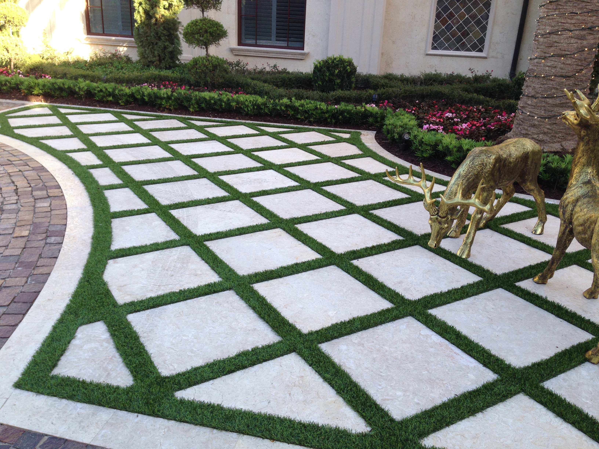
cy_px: 224
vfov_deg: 42.9
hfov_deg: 55.4
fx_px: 571
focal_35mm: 33
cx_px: 300
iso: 50
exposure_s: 1/196
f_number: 2.4
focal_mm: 4.12
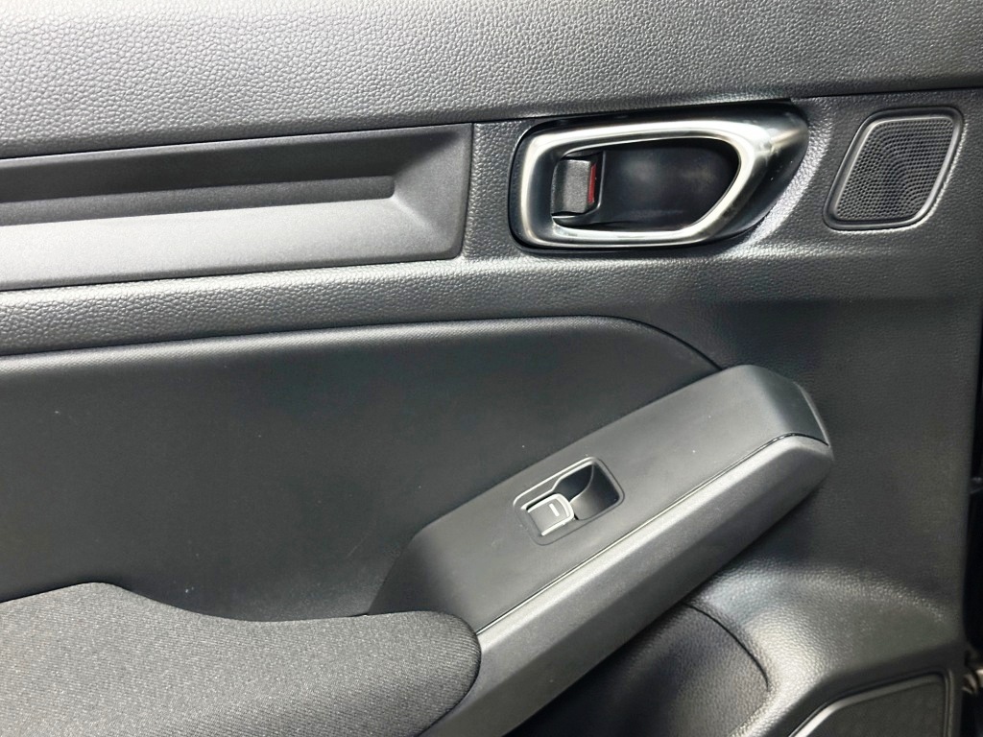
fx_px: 1363
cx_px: 492
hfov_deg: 39.7
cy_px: 368
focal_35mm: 48
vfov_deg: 30.3
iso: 640
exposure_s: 1/30
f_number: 1.78
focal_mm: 6.86
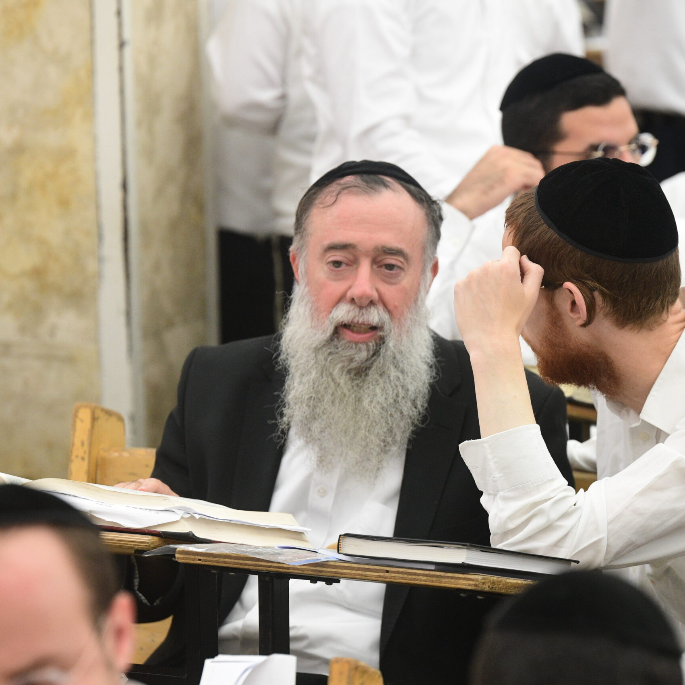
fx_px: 6873
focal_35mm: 307
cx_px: 461
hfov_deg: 5.7
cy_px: 343
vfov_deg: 5.7
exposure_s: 1/400
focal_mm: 200
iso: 2000
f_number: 5.6
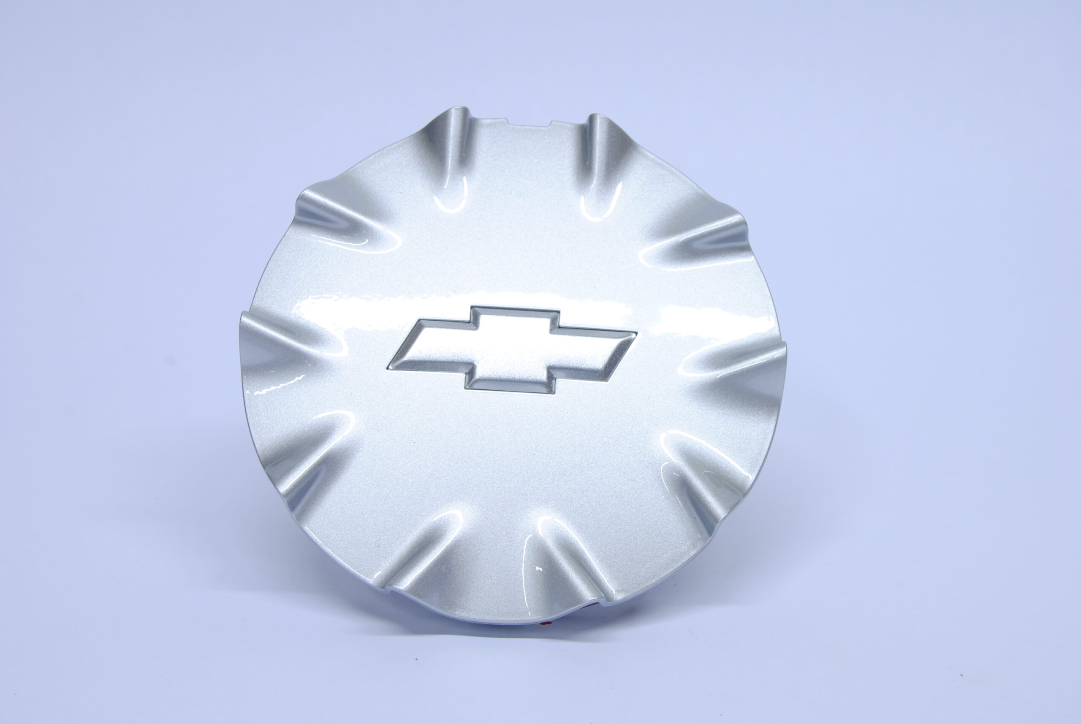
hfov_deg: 33.4
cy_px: 362
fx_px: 1804
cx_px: 540
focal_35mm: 60
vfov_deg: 22.7
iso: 100
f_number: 9
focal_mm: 40
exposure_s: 1/6
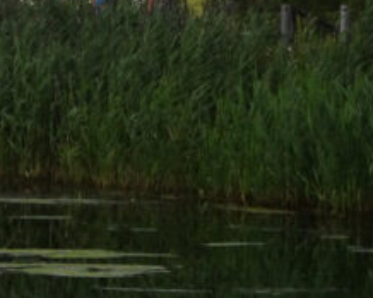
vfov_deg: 3.4
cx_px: -157
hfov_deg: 4.3
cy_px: -104
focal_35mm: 451
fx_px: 4974
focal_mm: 22.38
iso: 80
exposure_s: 1/400
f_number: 5.6
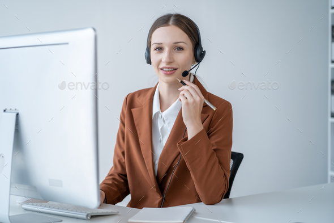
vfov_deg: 16.1
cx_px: 167
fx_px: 788
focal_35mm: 85
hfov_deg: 23.9
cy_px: 112
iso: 125
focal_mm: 85
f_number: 2.8
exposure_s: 1/320
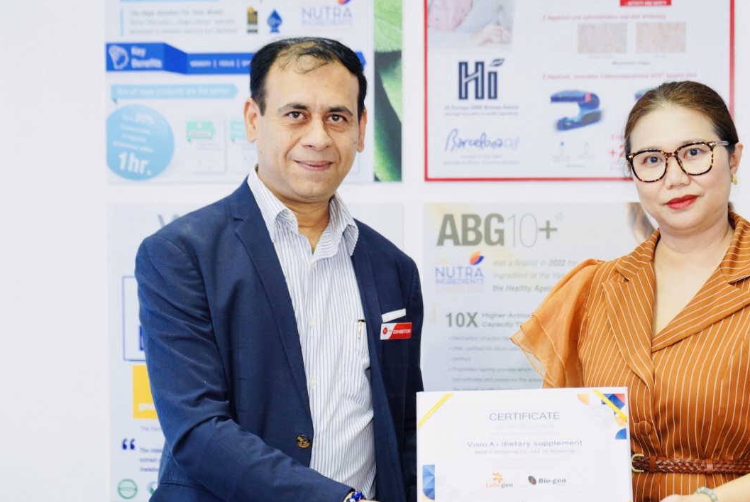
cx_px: 486
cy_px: 310
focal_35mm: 81
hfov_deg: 24.9
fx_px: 1689
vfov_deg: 16.9
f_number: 2.8
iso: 800
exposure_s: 1/200
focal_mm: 53
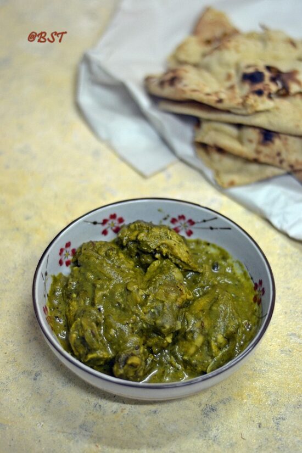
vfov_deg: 27.0
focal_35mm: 75
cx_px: 151
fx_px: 944
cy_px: 226
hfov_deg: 18.2
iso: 560
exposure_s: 1/60
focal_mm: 50
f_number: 1.8
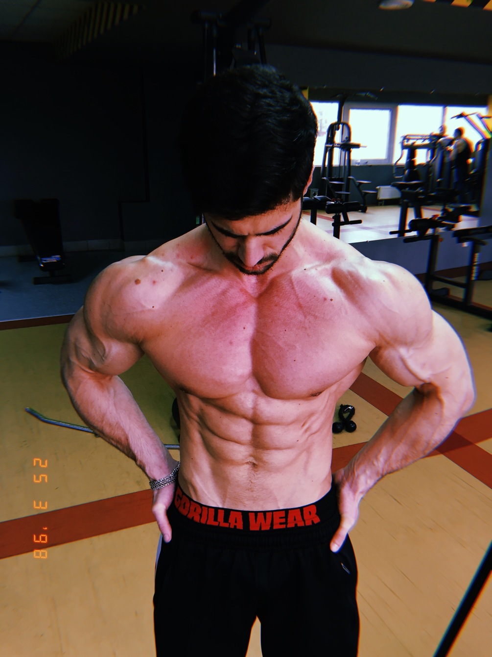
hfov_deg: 48.2
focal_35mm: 29
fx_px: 550
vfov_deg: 61.7
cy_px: 328
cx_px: 246
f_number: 2.2
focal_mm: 4.15
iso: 125
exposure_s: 1/33
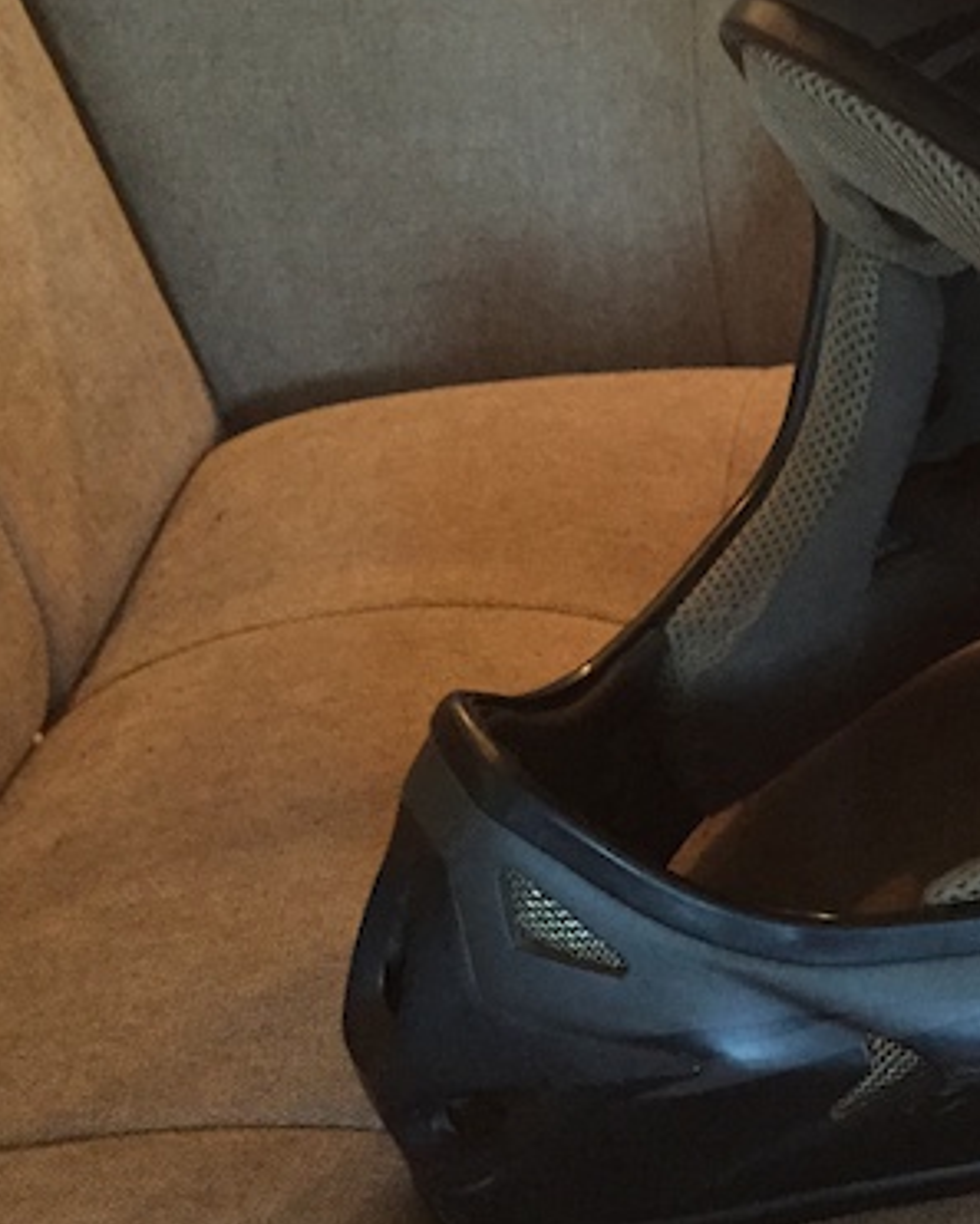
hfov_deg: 23.3
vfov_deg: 30.9
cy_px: 485
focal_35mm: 61
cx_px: 1102
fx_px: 2211
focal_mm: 4.15
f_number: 2.2
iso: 320
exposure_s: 1/15
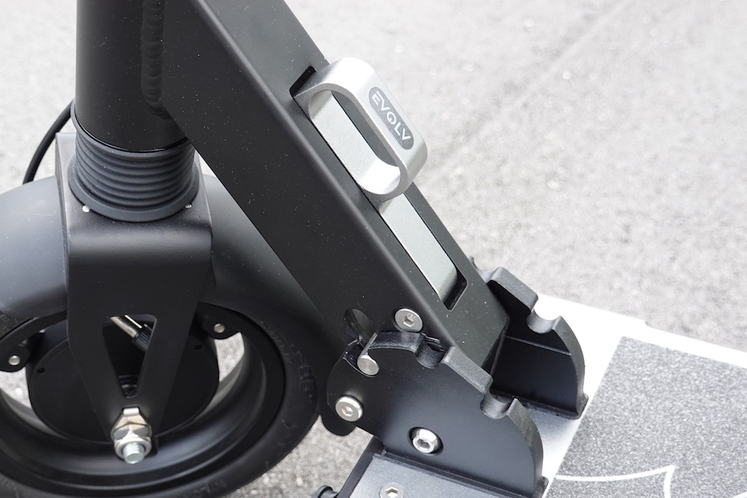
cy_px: 312
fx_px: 1349
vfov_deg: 20.9
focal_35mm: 65
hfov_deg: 30.8
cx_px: 273
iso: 100
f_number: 4
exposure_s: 1/100
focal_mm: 18.24
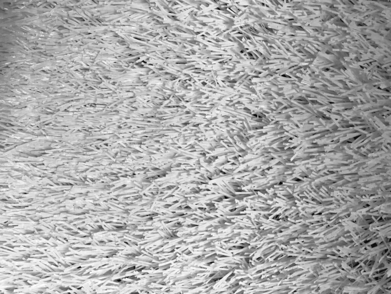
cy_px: 147
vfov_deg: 49.7
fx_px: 316
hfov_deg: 63.4
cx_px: 196
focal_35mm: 28
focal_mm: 3.99
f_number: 1.8
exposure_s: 1/20
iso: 40
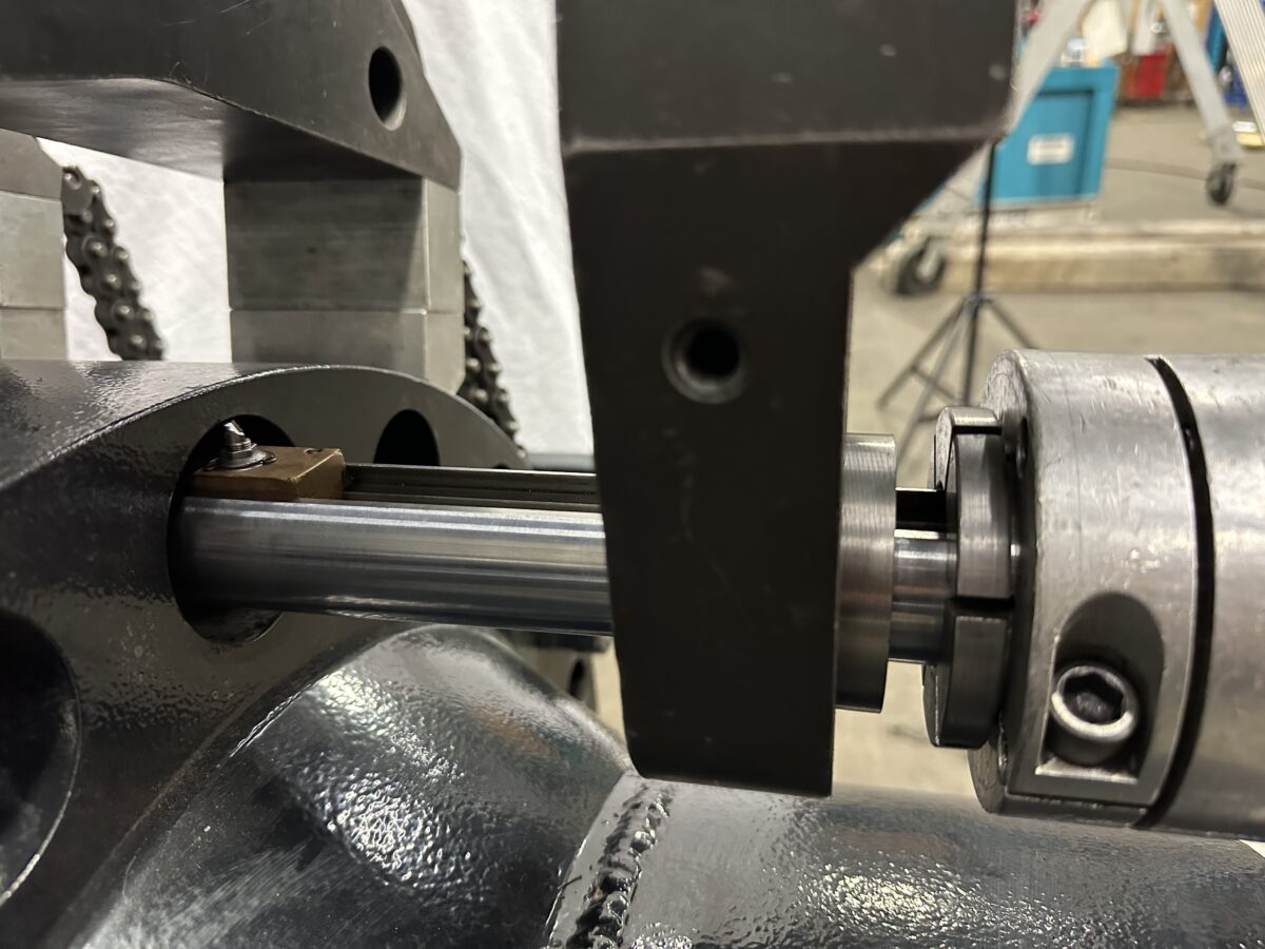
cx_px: 632
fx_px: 877
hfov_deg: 71.6
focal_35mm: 24
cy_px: 474
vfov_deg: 56.8
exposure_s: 1/60
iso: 640
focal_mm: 6.86
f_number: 1.78
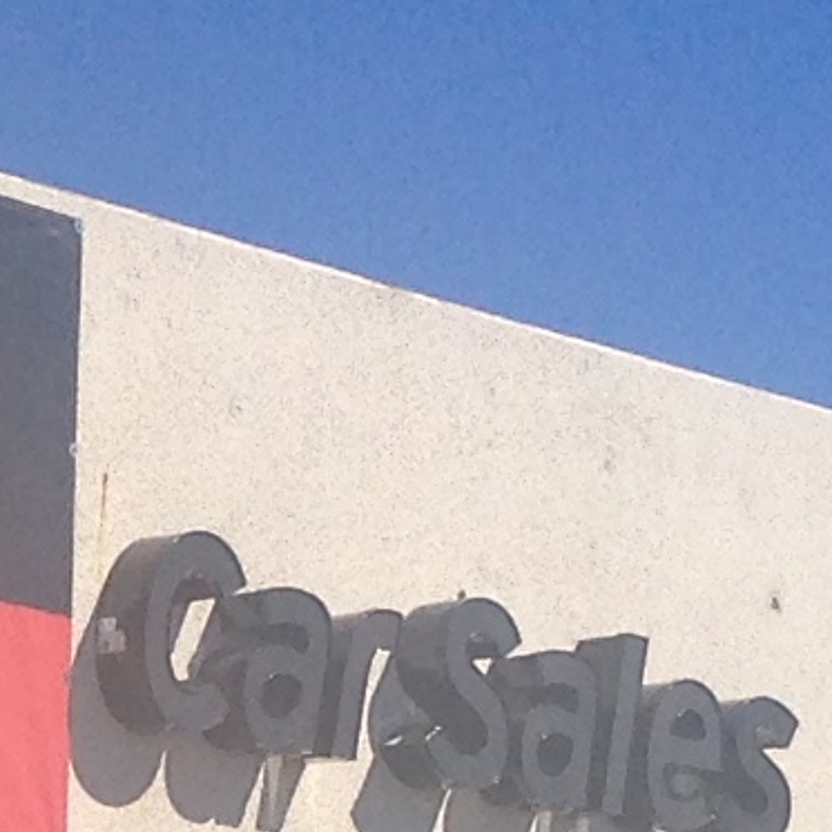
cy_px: 1289
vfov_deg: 6.8
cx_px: -1225
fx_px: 6934
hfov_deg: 6.5
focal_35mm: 255
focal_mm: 4.12
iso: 50
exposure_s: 1/2169
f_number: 2.4
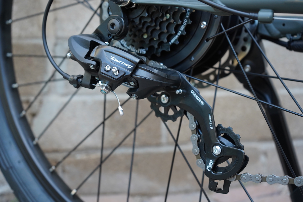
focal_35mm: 49
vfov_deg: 27.5
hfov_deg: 40.3
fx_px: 412
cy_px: 101
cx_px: 152
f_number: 4.5
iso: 1000
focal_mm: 49
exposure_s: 1/160
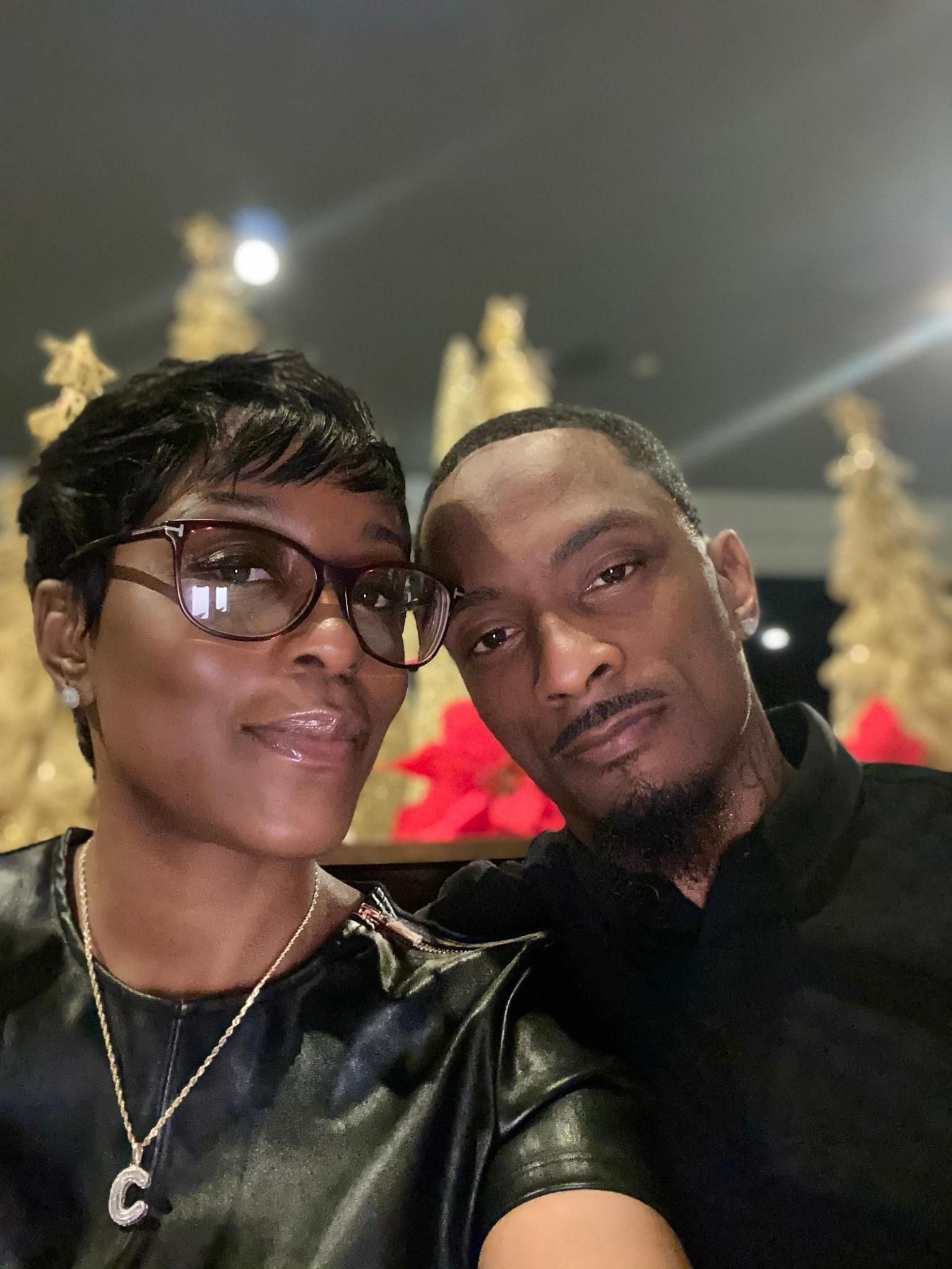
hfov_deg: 46.8
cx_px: 476
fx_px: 1100
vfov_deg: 60.0
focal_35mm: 30
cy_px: 634
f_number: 2.2
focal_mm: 2.71
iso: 800
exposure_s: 1/16
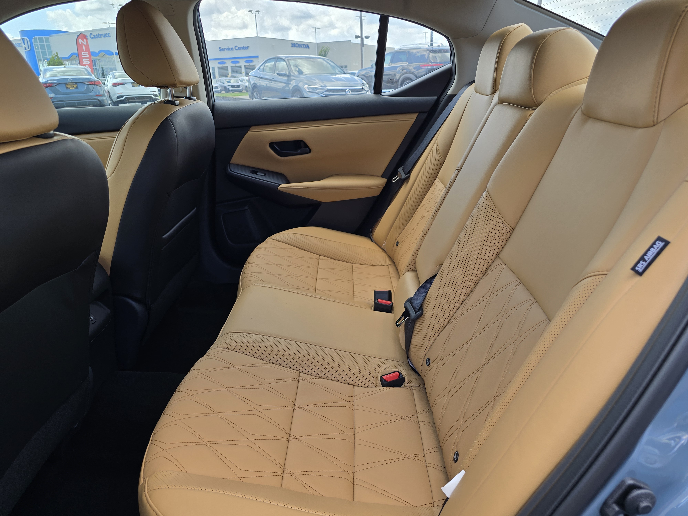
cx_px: 344
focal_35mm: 23
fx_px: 457
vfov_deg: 58.9
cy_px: 258
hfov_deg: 73.9
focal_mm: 6.3
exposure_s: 1/180
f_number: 1.7
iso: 12
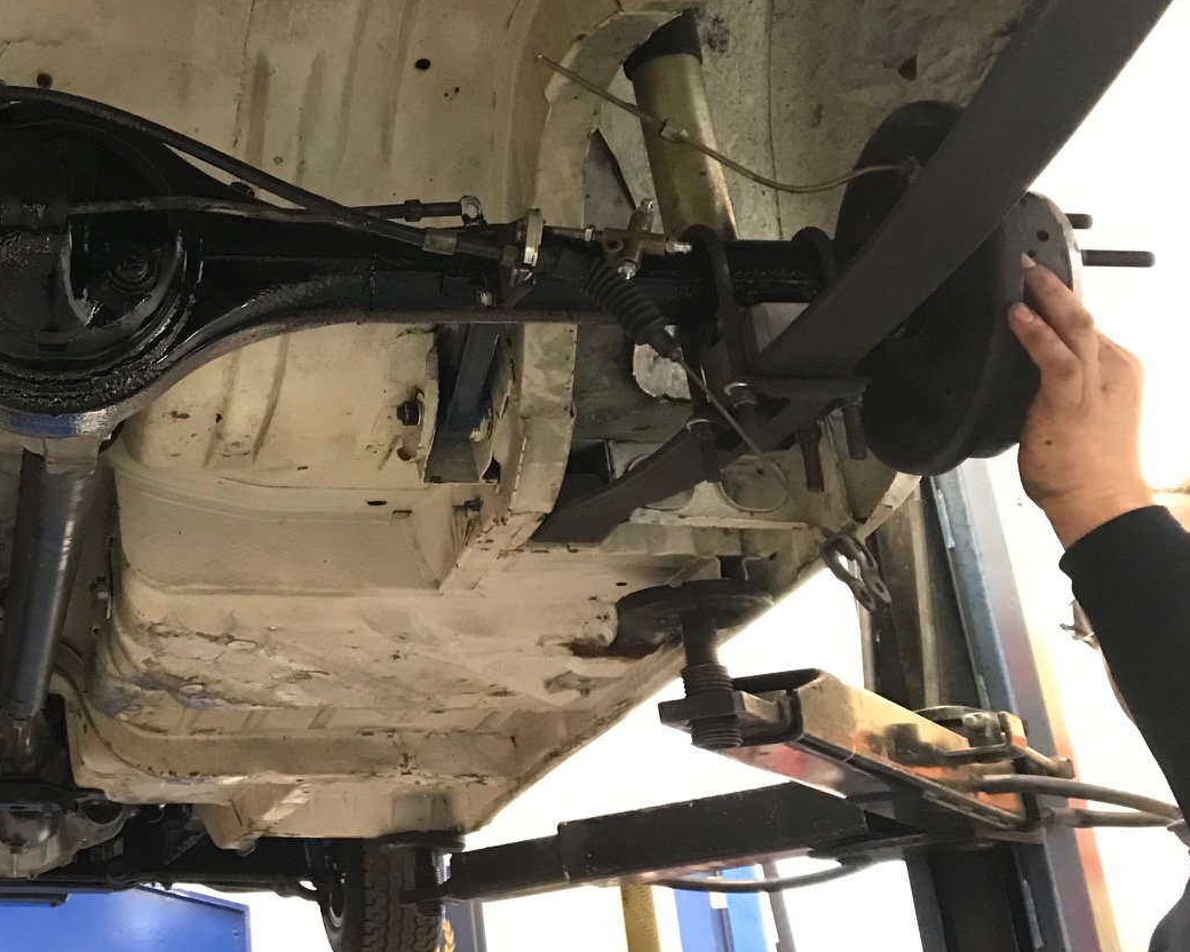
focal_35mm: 53
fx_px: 1867
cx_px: 40
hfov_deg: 32.9
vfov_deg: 28.1
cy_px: 209
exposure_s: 1/11
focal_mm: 3.99
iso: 100
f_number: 1.8
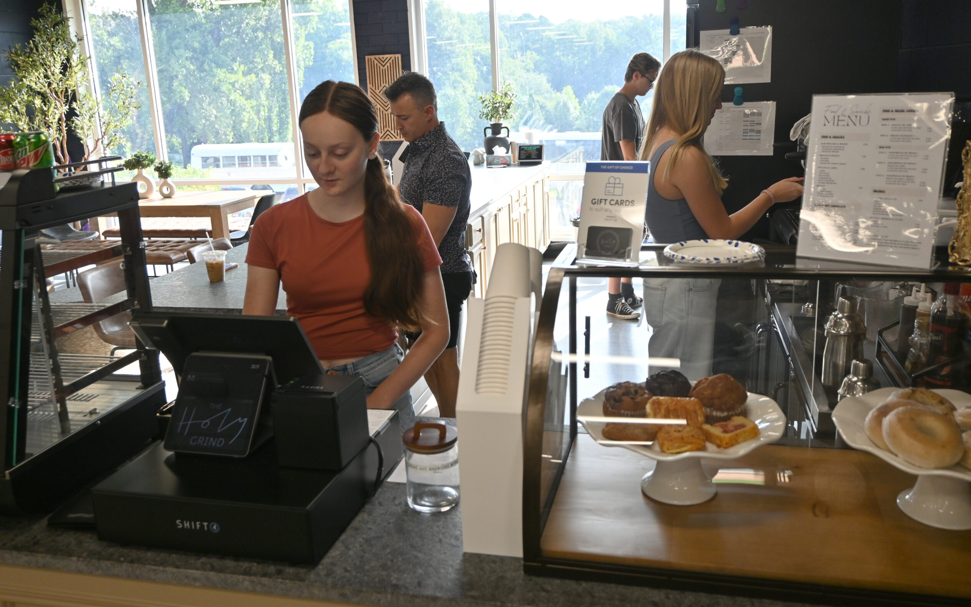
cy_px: 286
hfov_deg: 60.0
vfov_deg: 39.7
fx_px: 841
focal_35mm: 32
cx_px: 489
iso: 280
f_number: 4
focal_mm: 20.5
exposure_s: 1/250
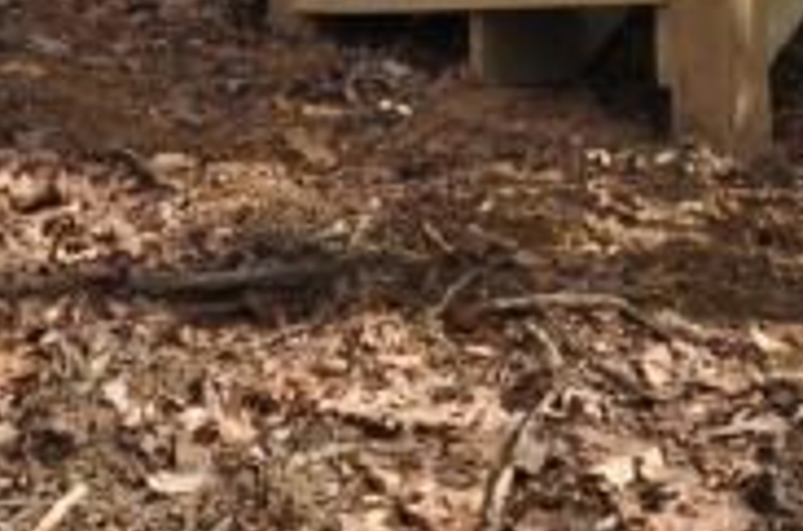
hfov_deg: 15.2
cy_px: -1080
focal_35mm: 133
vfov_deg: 8.5
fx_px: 2959
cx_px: 772
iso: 400
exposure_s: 1/400
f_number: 10
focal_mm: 14
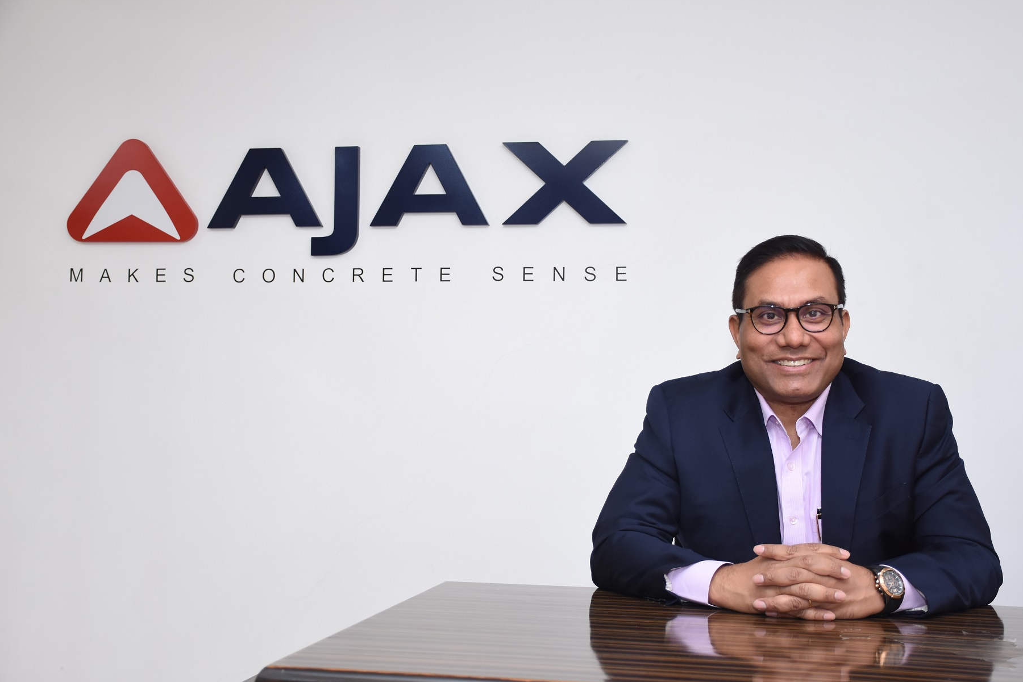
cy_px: 351
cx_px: 544
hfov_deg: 41.1
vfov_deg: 28.1
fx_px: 1364
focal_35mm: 48
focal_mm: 30
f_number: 4
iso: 800
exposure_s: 1/125
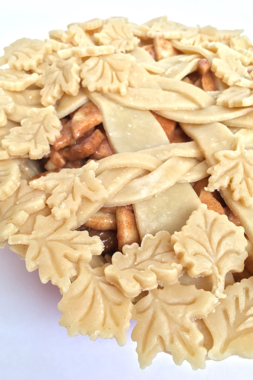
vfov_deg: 60.3
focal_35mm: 31
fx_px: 327
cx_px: 125
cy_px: 192
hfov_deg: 42.3
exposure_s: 1/120
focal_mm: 4.15
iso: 40
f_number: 2.2
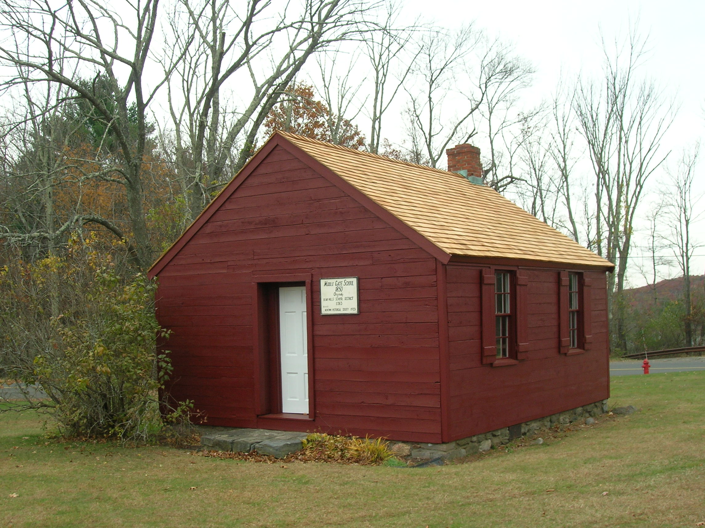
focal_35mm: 42
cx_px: 352
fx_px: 855
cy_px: 264
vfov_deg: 34.3
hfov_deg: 44.8
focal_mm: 7
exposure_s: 1/49
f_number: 5.2
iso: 50
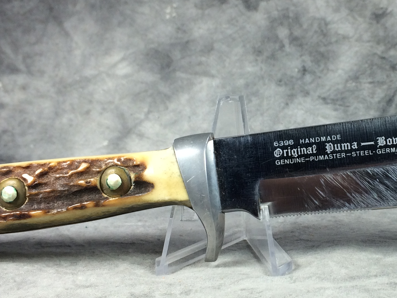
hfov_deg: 28.4
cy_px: 137
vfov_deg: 21.9
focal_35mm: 67
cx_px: 317
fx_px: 768
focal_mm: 4.15
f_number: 2.2
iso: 32
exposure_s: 1/120
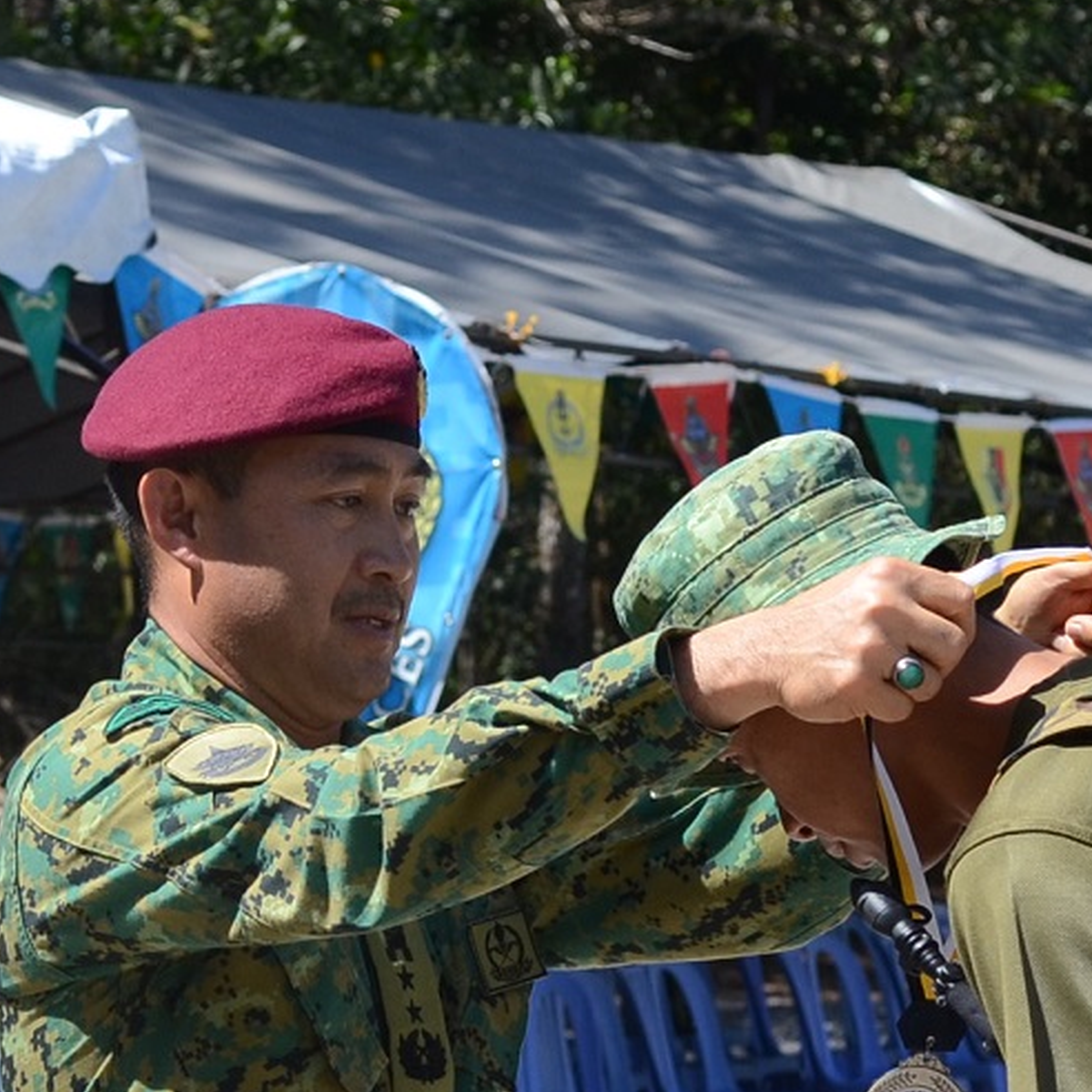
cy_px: 820
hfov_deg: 9.0
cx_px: 366
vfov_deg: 9.0
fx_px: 6960
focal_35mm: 195
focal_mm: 34
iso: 200
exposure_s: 1/1250
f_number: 4
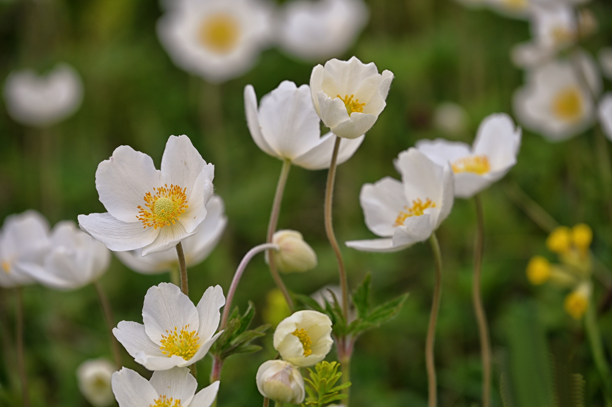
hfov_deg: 10.3
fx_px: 3398
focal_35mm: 200
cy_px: 204
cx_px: 306
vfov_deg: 6.9
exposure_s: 1/400
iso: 100
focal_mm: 200
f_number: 6.3
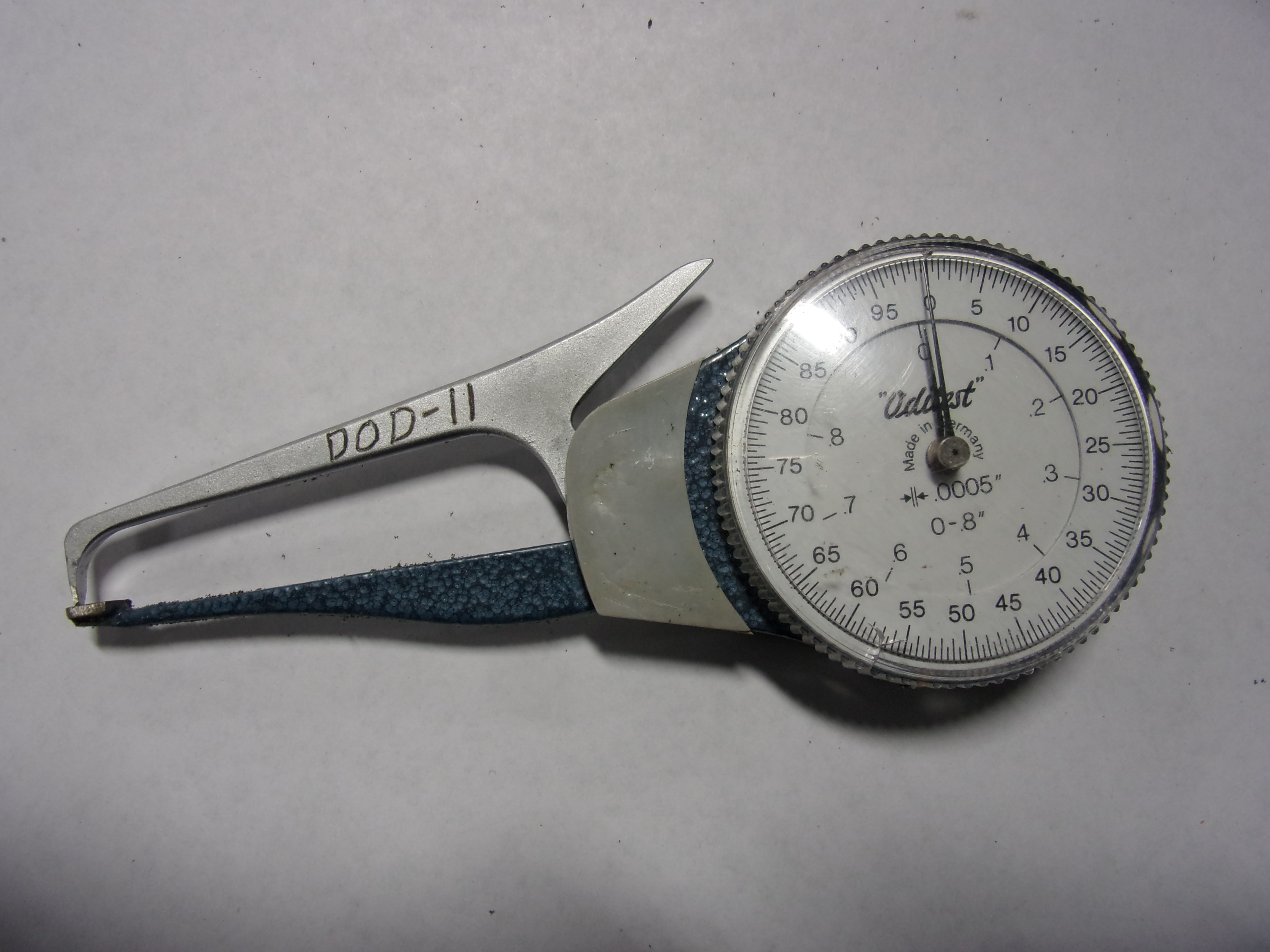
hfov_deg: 71.6
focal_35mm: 24
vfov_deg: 56.8
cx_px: 635
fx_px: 881
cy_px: 476
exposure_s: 1/34
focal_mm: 4.3
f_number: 3.3
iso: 107
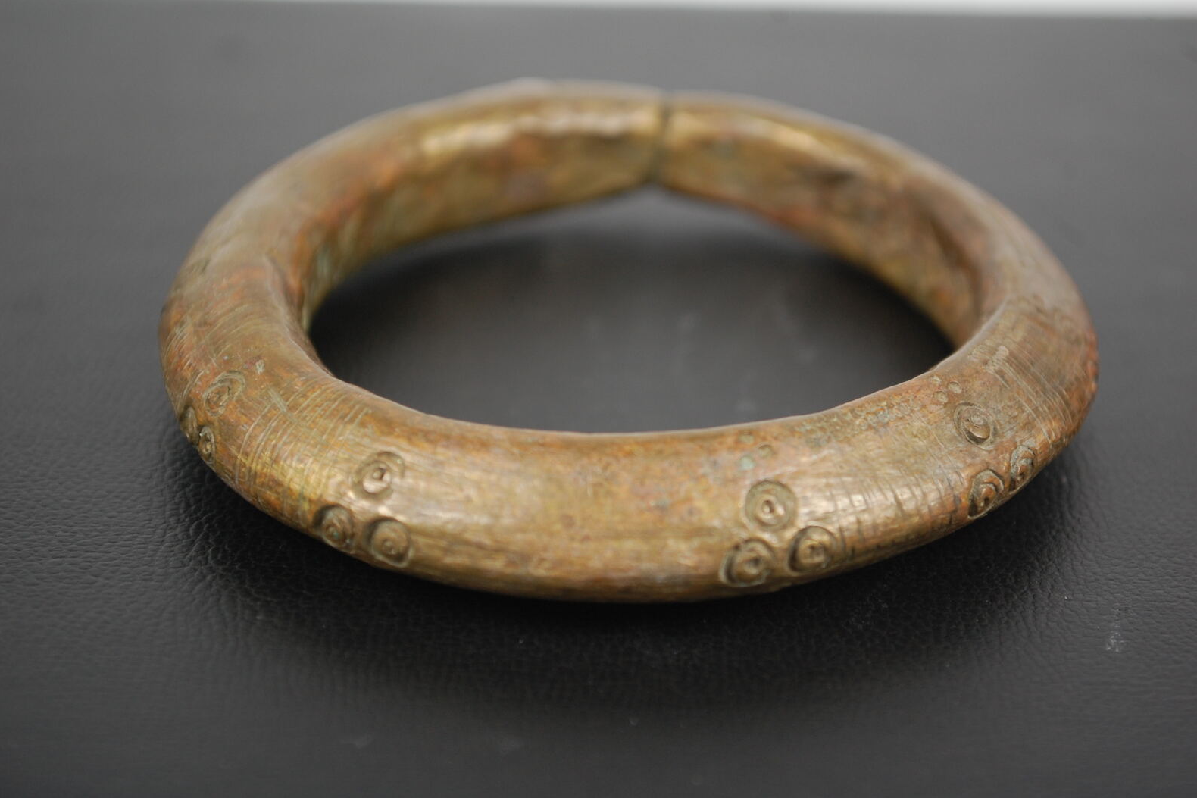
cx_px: 605
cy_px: 396
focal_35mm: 84
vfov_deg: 16.4
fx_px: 2776
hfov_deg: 24.3
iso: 400
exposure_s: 1/125
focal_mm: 55
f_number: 5.6
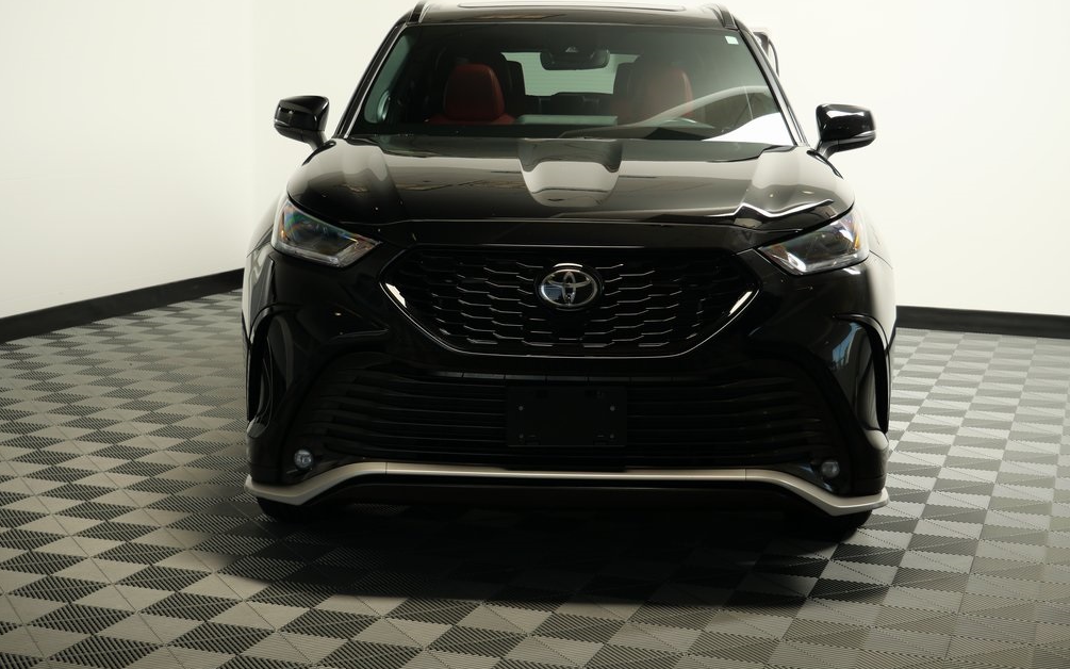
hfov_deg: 37.5
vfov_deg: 24.0
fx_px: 1575
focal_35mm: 54
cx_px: 542
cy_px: 300
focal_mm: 25
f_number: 4.5
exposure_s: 1/200
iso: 200
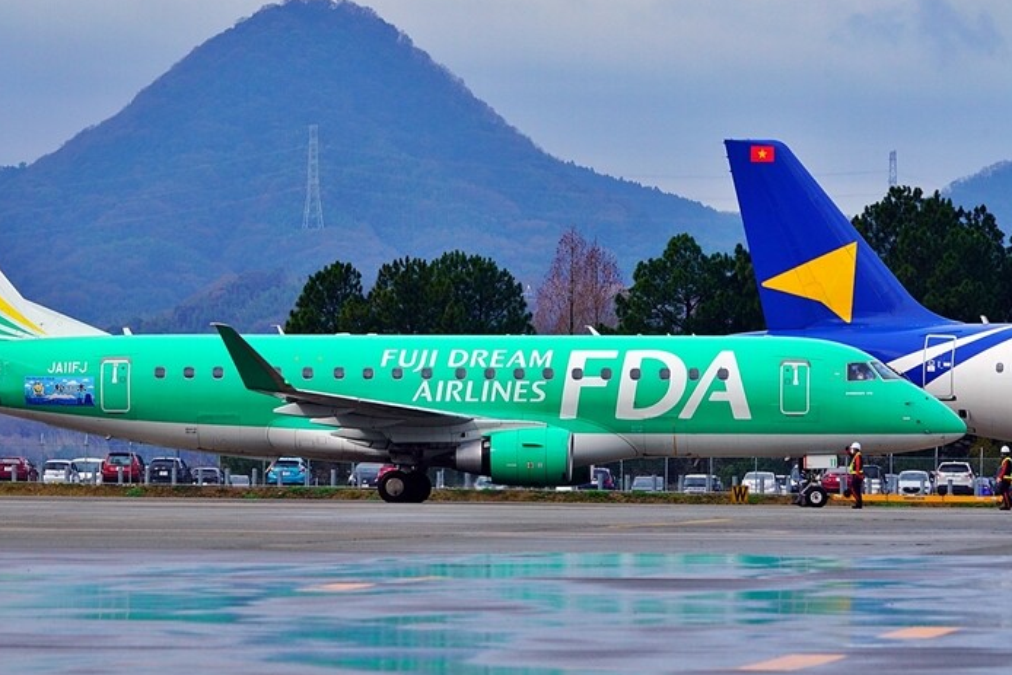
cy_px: 311
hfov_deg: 4.8
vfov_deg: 3.2
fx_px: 12033
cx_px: 433
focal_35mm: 428
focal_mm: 330
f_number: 14
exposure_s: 1/400
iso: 800
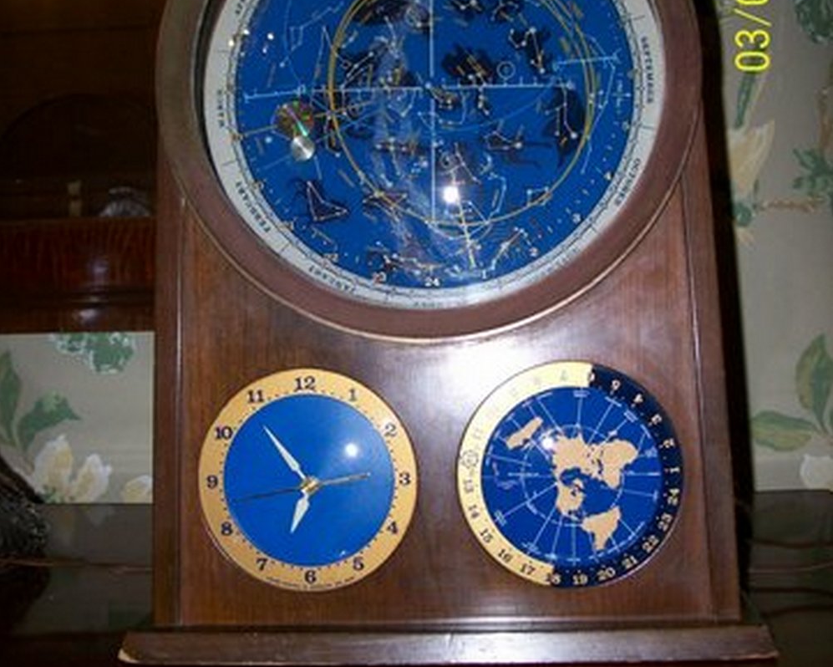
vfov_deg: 32.1
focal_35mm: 47
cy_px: 331
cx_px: 416
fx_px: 1159
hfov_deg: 39.5
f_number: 2.7
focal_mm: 6
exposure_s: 1/64
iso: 80
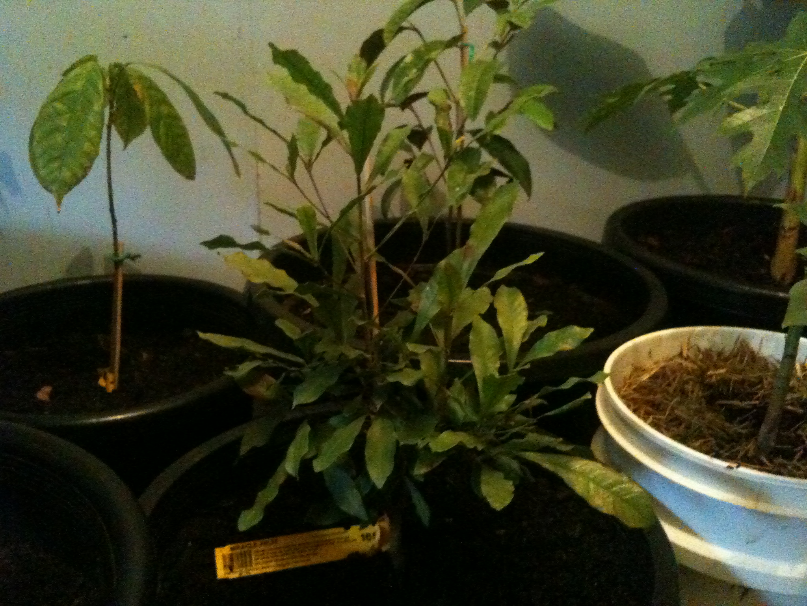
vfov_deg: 40.7
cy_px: 303
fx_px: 816
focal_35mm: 35
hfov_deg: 52.6
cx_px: 404
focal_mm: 3.85
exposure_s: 1/10
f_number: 2.8
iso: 1000
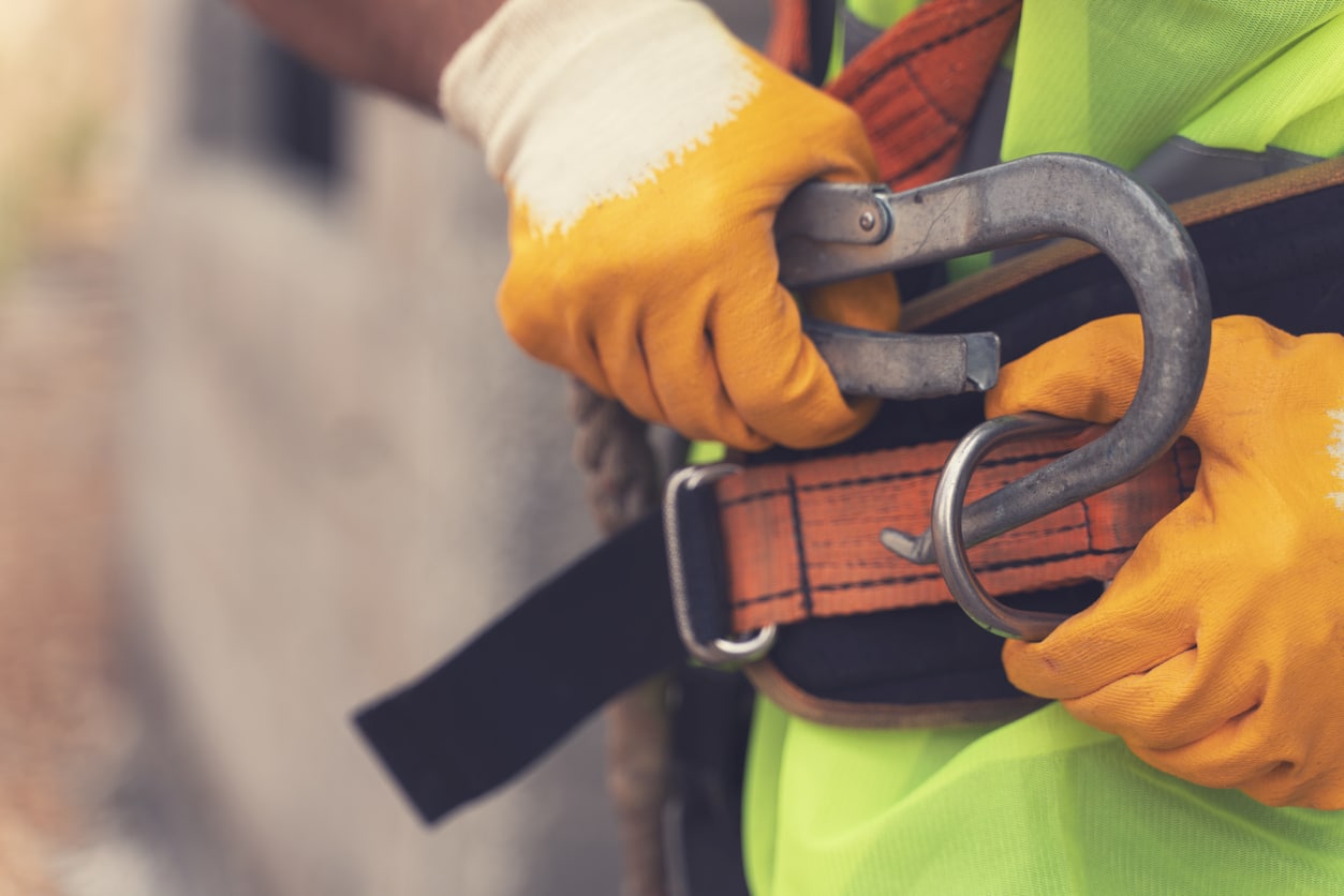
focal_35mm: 75
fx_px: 2800
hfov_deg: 27.0
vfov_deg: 18.2
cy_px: 448
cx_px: 672
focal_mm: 75
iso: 50
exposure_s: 1/400
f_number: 2.8
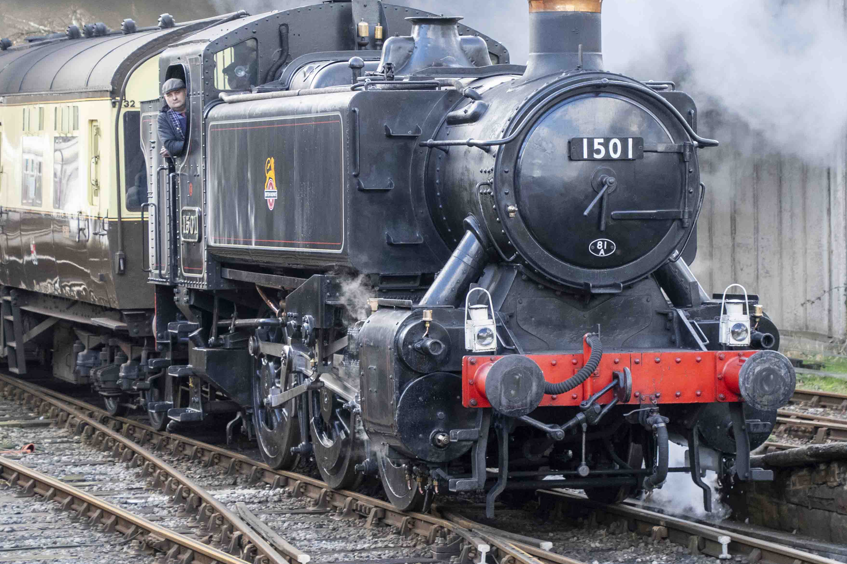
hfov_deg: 13.3
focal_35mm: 154
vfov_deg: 8.9
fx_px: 3623
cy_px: 239
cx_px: 548
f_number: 6.3
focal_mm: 65
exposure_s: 1/250
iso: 1250
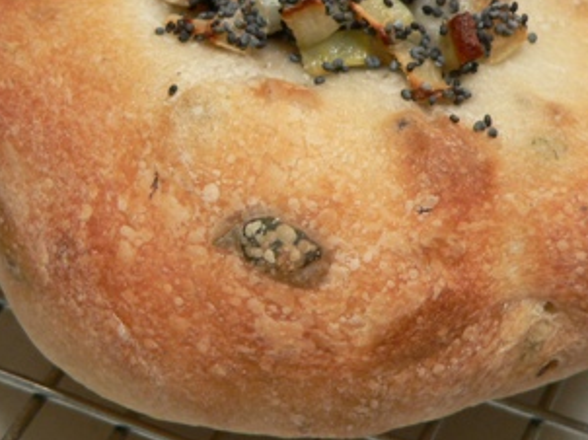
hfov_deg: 16.3
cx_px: 325
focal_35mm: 121
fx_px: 2054
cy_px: 104
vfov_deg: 12.2
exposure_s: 1/30
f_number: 2.8
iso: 200
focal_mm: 12.2
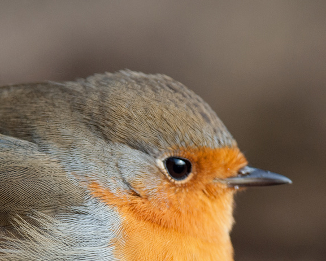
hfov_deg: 1.2
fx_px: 16060
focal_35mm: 1664
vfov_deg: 0.9
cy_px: 206
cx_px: 77
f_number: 7.1
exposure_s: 1/200
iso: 250
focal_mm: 420
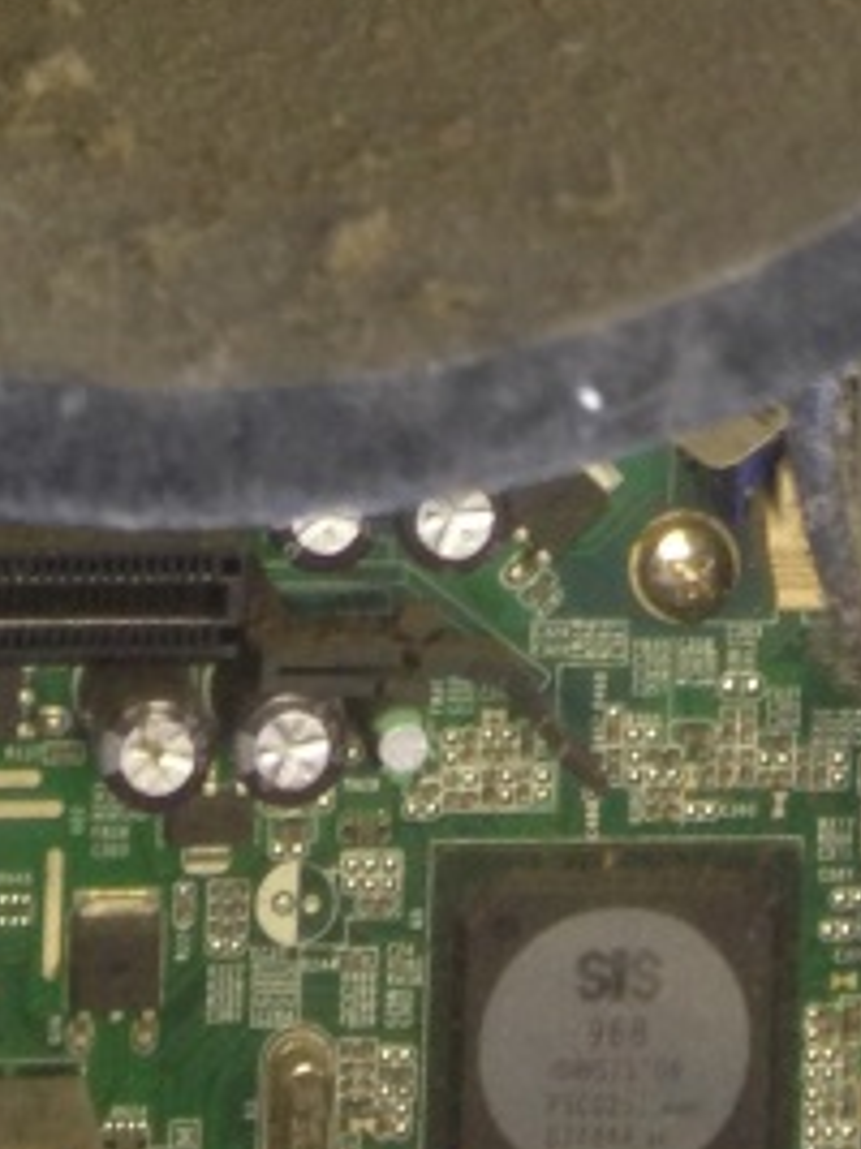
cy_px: -945
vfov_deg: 13.3
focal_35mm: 133
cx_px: 146
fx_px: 4414
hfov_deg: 11.1
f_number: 2.4
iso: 125
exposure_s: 1/20
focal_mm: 4.13
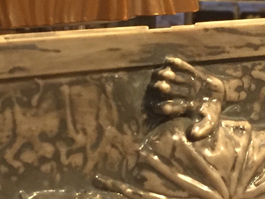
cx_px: 122
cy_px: 80
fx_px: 1041
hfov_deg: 14.5
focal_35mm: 136
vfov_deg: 10.9
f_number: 2.2
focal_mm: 4.15
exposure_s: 1/30
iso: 200
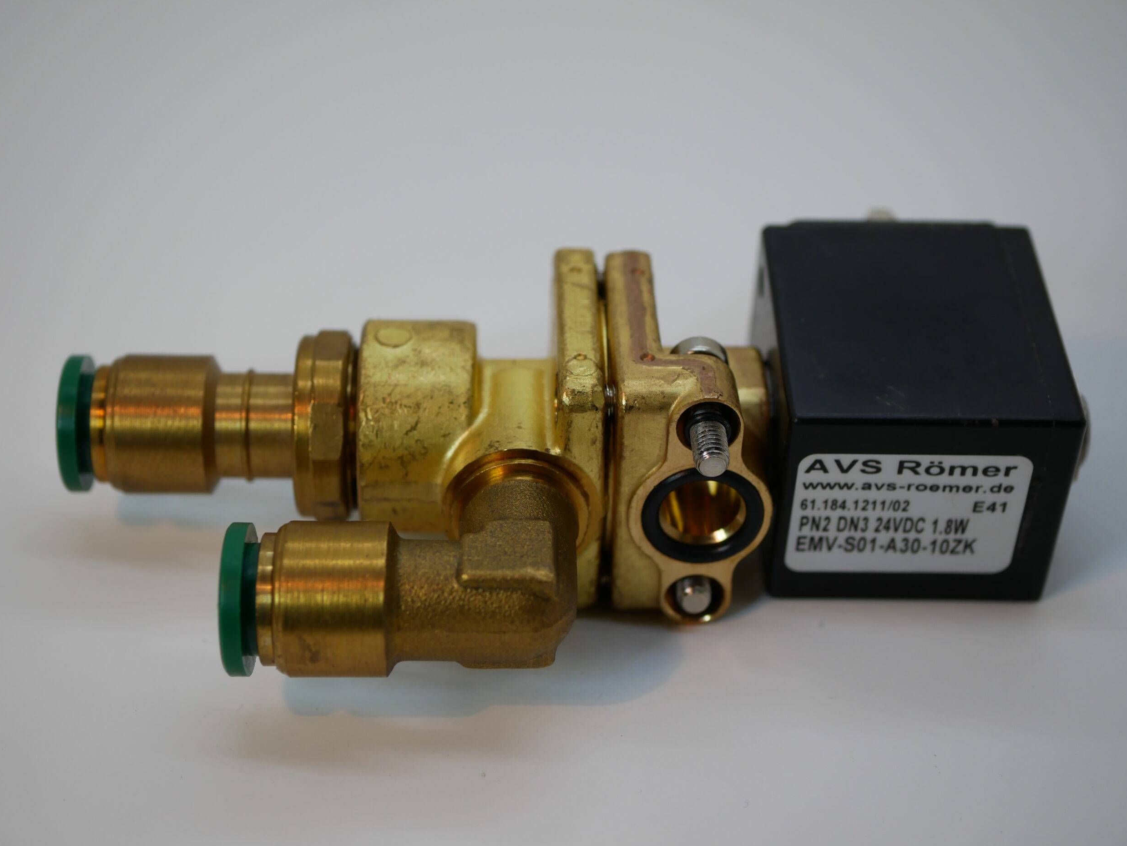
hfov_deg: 31.2
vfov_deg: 23.7
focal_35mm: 62
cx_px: 573
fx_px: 2019
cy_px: 420
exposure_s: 1/200
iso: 200
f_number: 3.5
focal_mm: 30
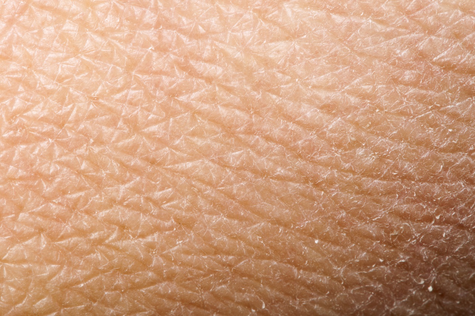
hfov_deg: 13.1
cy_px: 158
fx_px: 2076
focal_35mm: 158
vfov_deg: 8.7
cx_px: 238
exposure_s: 1/160
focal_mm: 105
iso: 100
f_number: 32
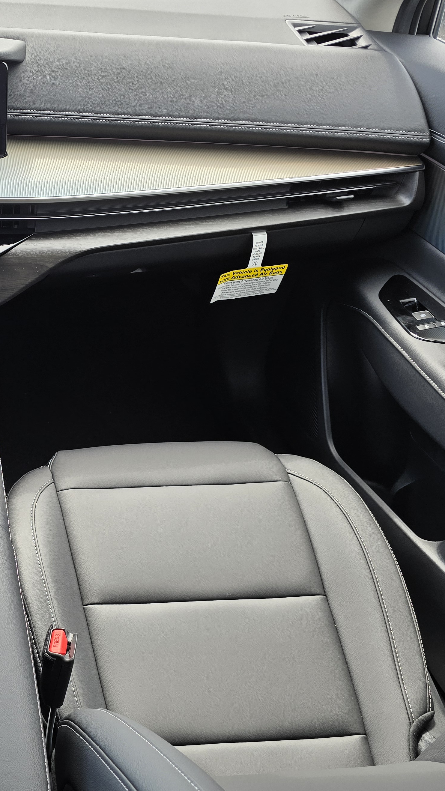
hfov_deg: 27.1
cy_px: 439
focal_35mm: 38
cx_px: -107
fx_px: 797
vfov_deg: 52.7
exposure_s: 1/180
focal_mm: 6.3
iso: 32
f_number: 1.7
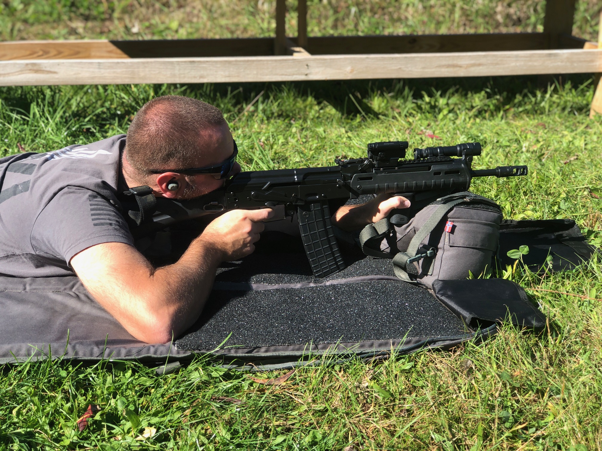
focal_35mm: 57
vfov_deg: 25.7
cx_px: 301
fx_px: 991
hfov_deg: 33.8
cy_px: 226
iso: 20
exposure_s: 1/271
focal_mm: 6.6
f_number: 2.8
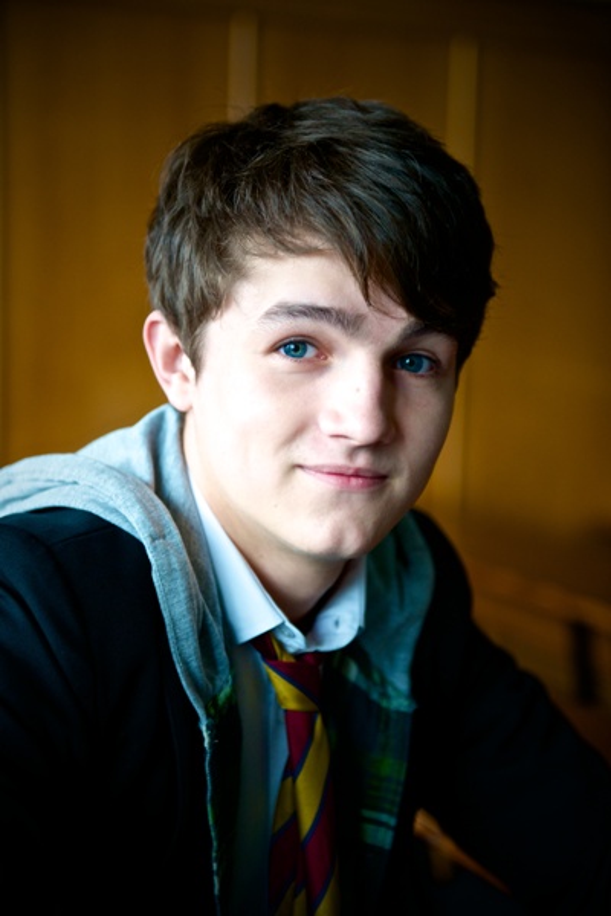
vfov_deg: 32.4
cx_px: 306
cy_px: 458
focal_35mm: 62
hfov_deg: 21.9
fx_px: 1578
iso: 800
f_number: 2.8
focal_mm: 62
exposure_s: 1/100
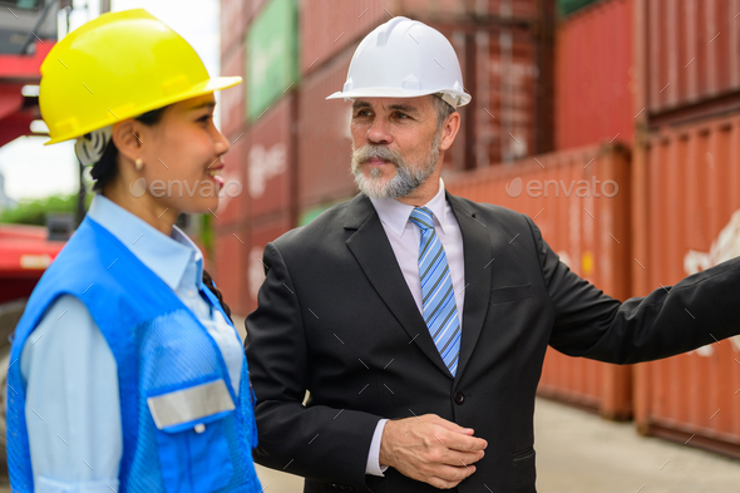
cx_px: 370
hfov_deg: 39.6
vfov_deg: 27.0
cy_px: 246
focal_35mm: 50
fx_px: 1027
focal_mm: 50
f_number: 1.8
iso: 64
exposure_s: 1/1000
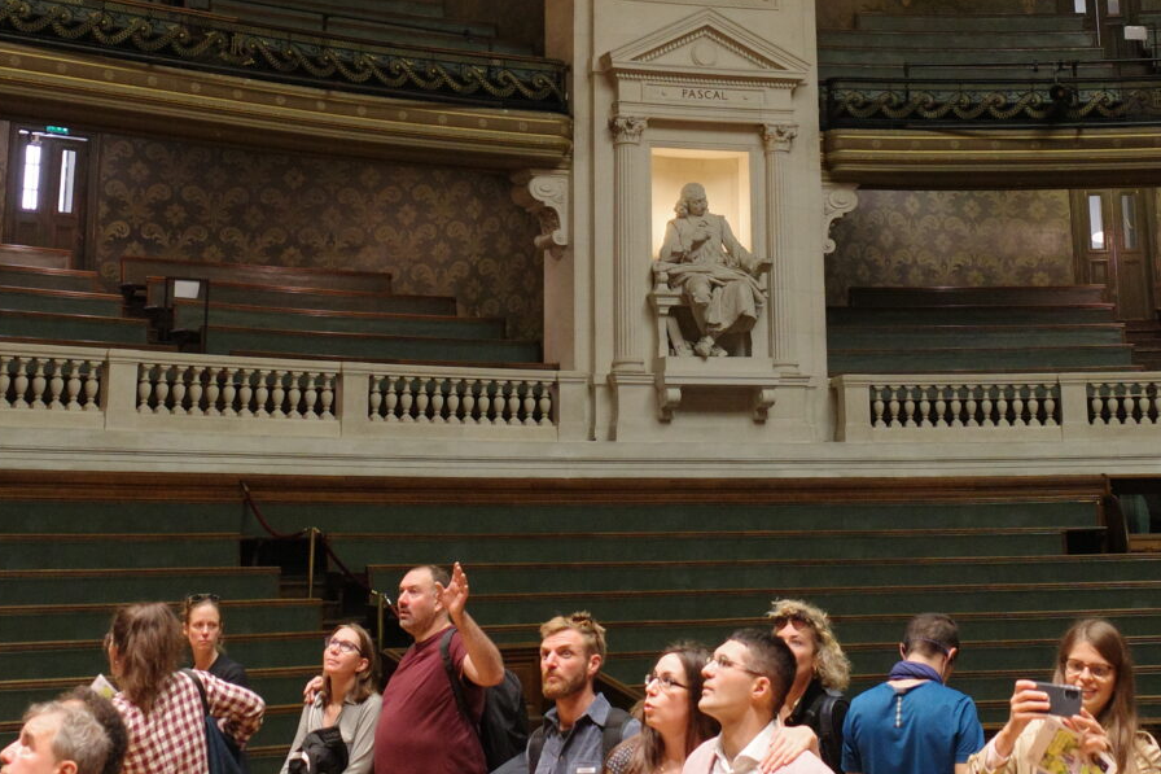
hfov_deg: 31.4
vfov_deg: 20.4
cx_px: 665
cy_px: -42
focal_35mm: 64
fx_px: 2063
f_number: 2.8
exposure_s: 1/30
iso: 1600
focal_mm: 18.3
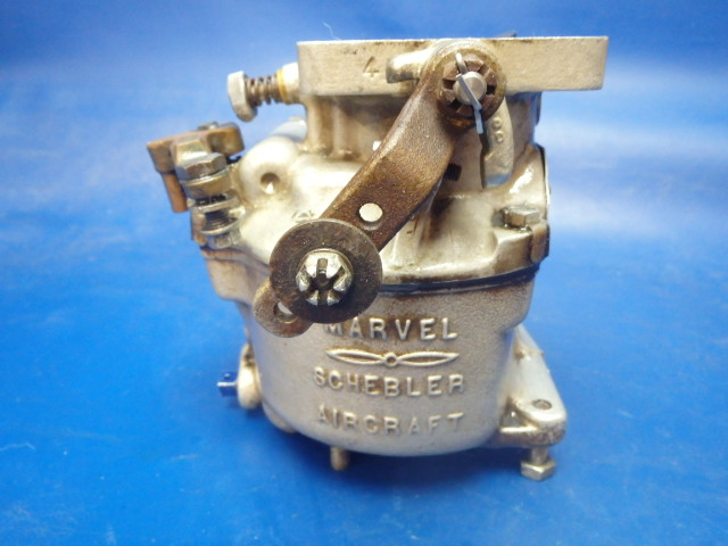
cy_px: 273
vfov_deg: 49.7
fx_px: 589
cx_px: 364
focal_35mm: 28
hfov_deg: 63.4
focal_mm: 5
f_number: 3.9
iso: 800
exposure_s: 1/25
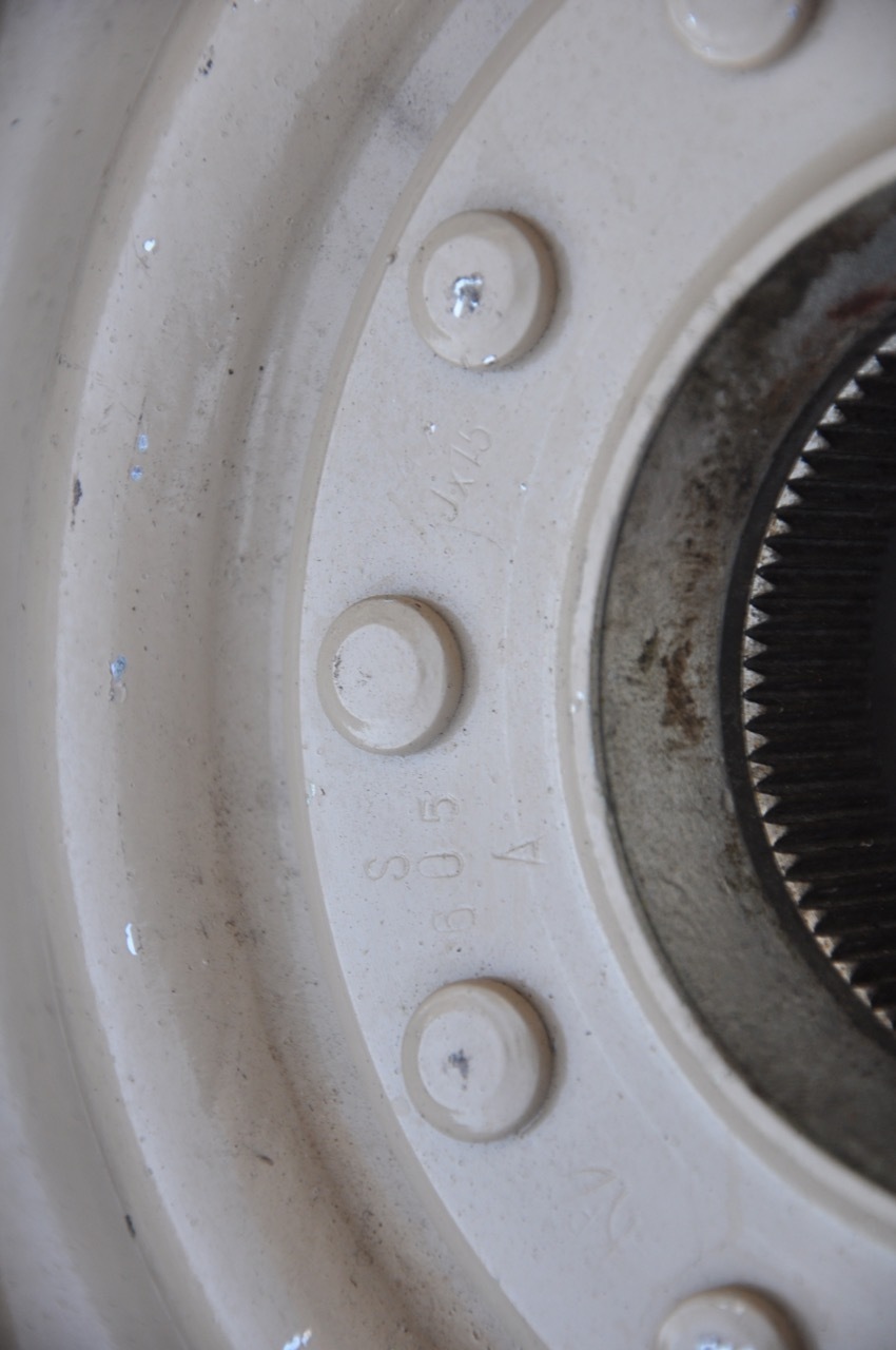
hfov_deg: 8.7
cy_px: 675
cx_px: 448
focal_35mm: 158
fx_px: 5896
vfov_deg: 13.1
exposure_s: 1/60
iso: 400
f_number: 5.6
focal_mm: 105
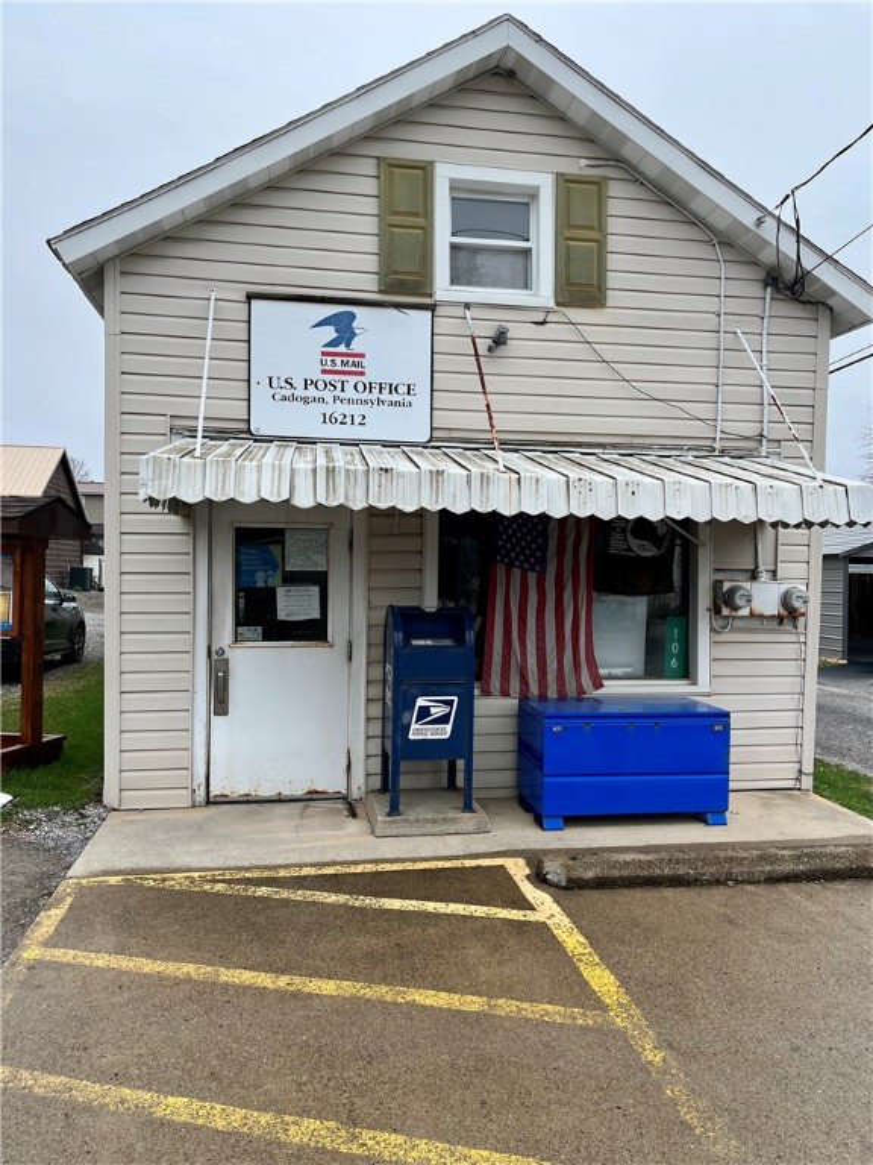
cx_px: 436
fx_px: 874
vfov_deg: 67.3
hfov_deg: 53.1
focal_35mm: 26
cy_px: 582
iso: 50
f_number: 1.6
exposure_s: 1/1294
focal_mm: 5.1
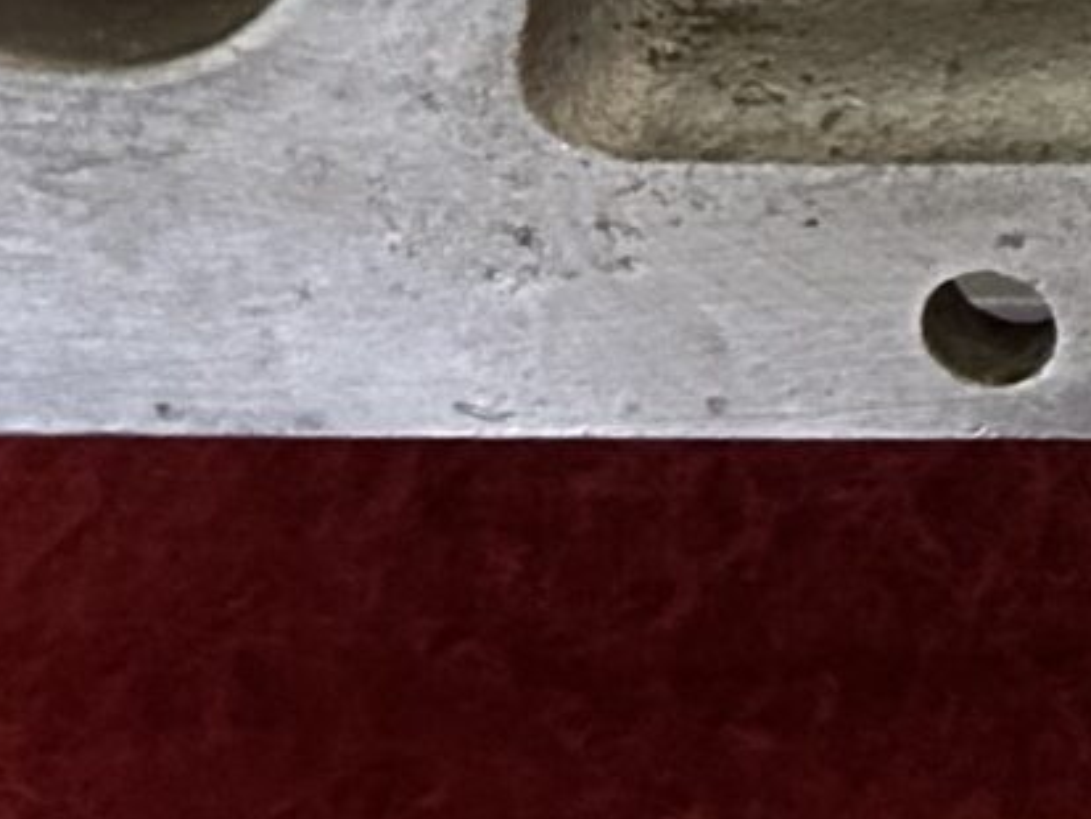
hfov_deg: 11.0
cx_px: 2282
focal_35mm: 161
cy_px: -322
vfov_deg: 9.0
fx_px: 5076
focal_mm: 5.7
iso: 500
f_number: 1.5
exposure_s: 1/50
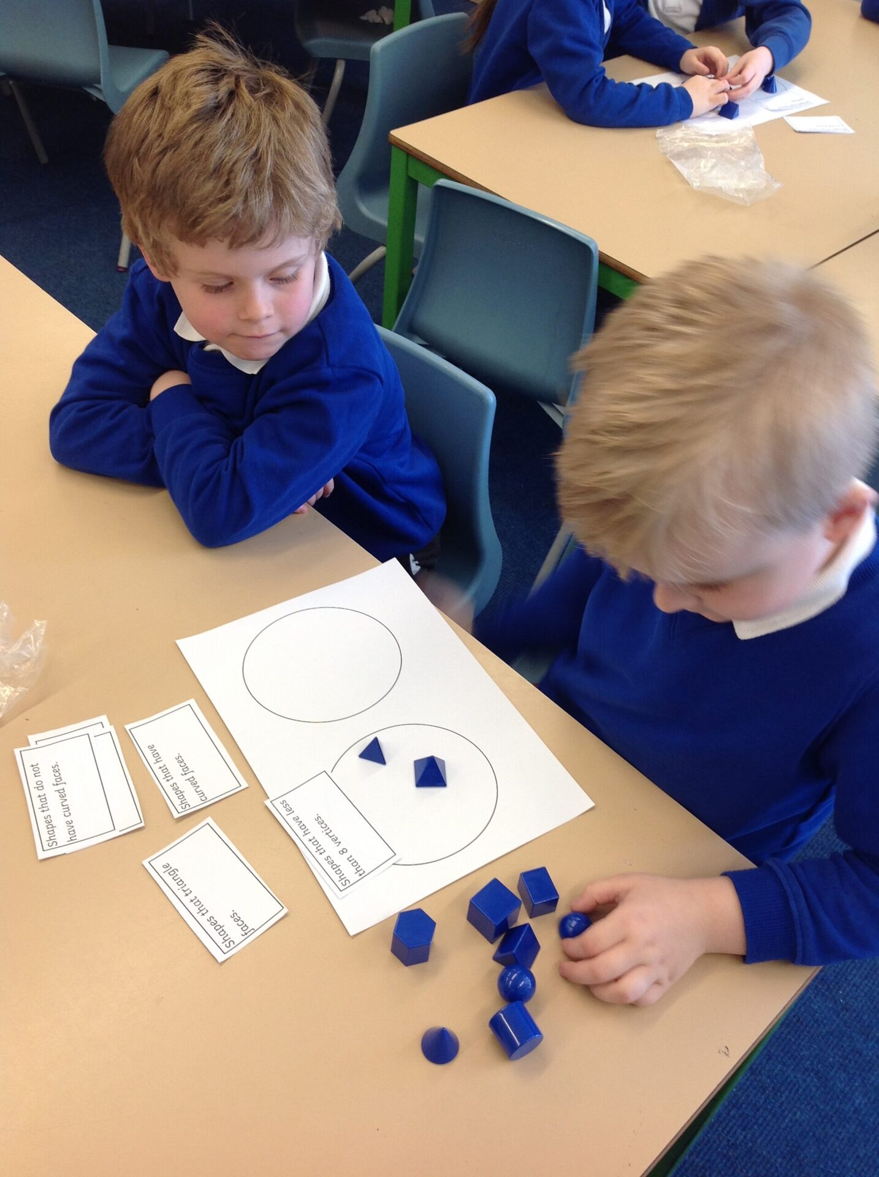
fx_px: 1188
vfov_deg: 52.7
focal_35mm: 35
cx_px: 440
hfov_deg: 40.6
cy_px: 588
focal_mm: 4.28
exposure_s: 1/20
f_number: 2.4
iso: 50
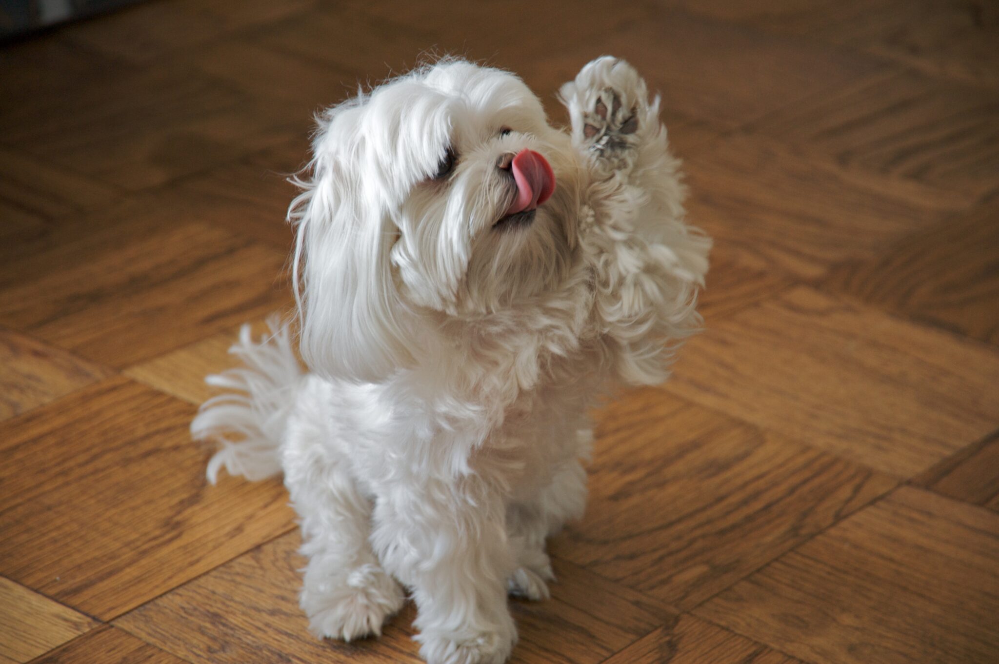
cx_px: 500
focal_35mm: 120
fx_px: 3326
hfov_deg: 17.1
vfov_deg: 11.4
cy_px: 332
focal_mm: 120
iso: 1600
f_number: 5.6
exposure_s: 1/100
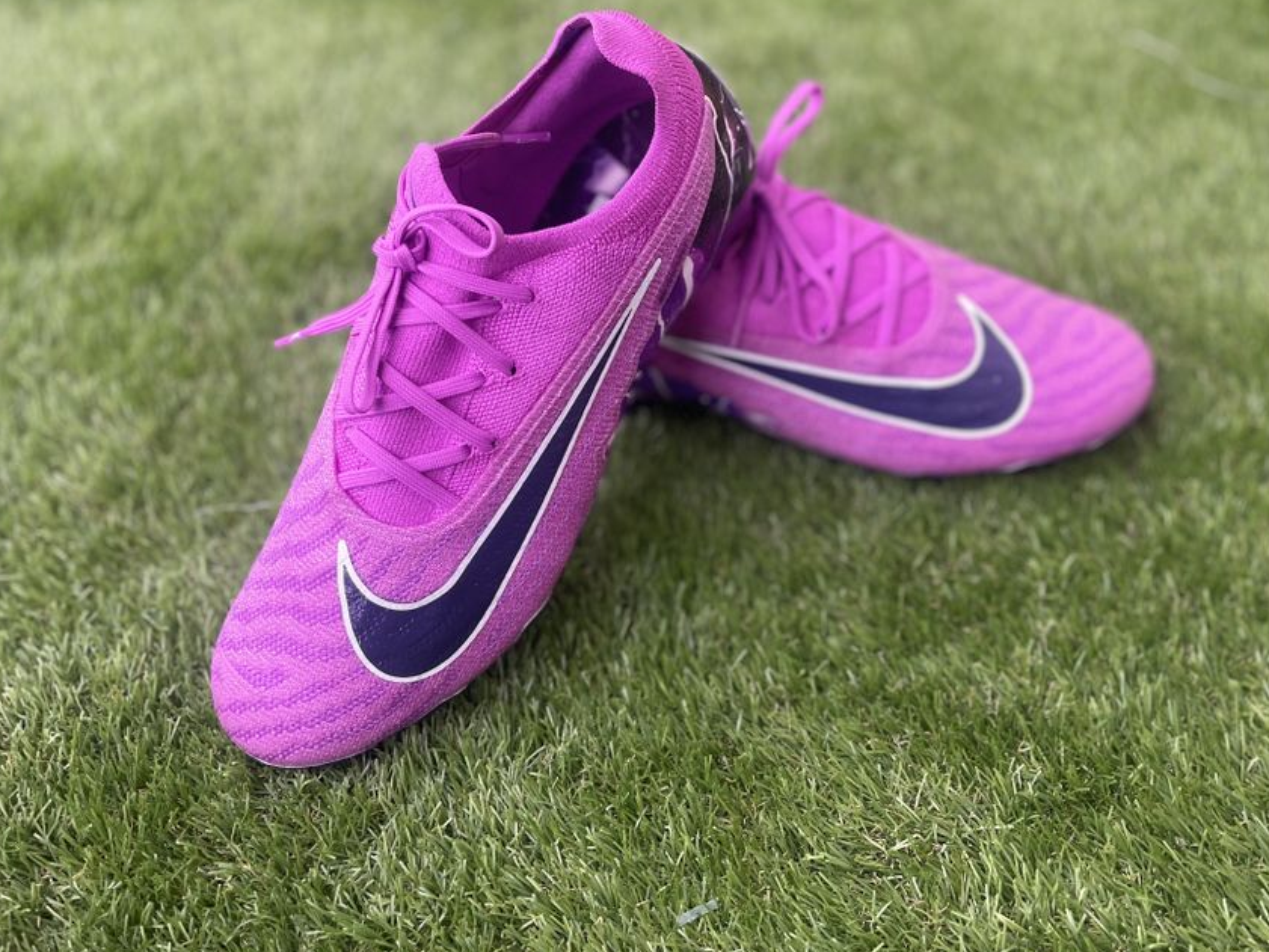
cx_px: 668
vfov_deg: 46.7
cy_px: 410
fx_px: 1100
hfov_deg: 59.9
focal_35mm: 30
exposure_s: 1/92
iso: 125
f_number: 1.6
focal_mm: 4.2
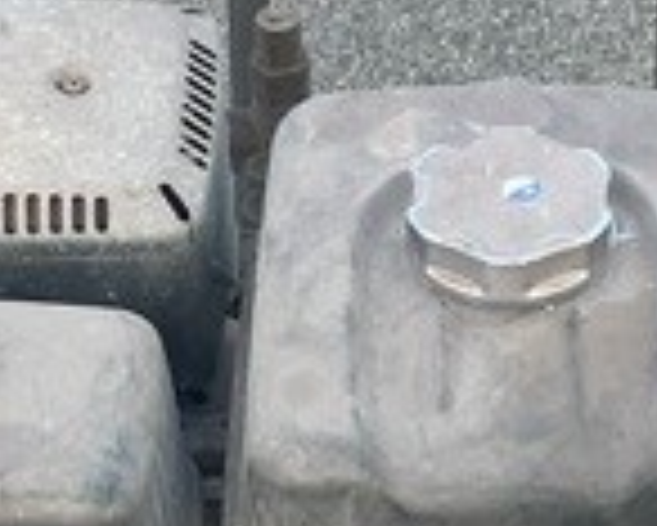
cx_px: 351
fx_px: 2413
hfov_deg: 15.5
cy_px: 400
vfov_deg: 12.4
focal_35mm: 124
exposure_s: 1/226
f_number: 1.8
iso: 16
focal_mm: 3
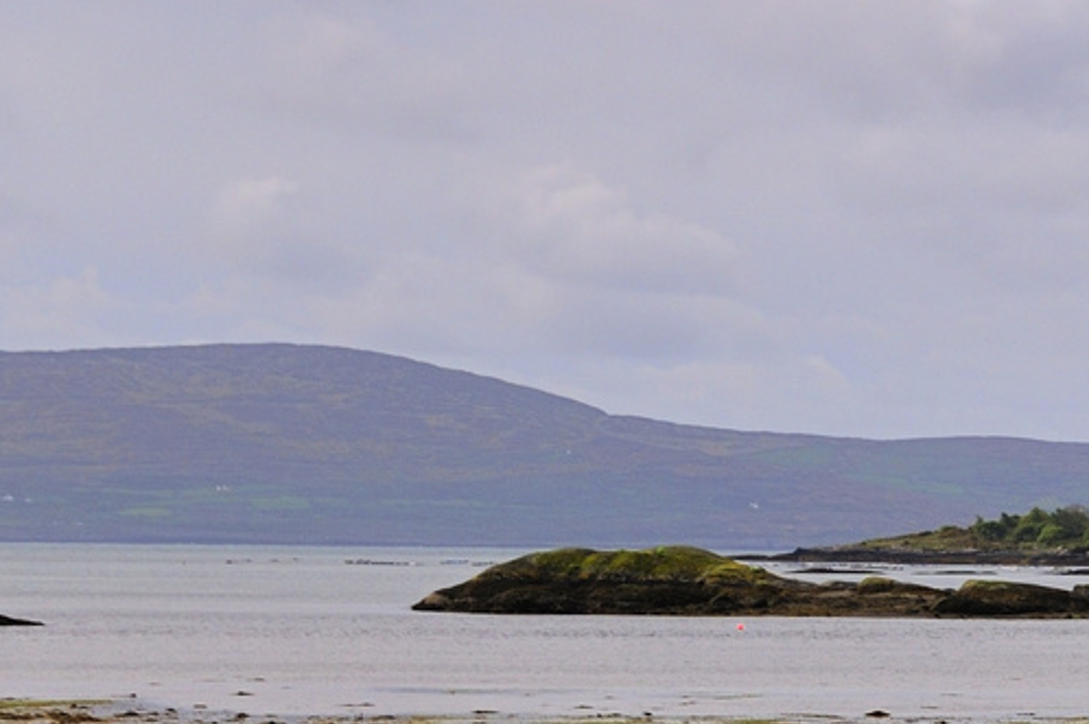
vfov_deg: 6.9
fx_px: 5923
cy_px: 840
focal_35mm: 196
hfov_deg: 10.2
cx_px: 1599
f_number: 9
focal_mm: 40
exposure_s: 1/320
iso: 200
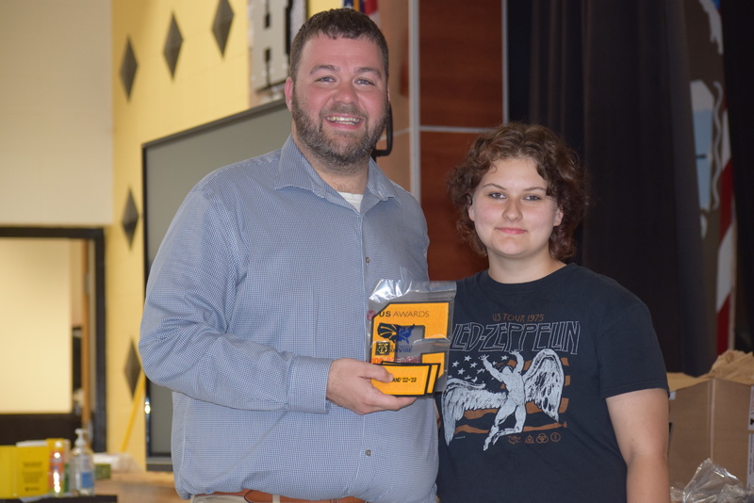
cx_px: 377
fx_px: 2357
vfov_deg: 12.2
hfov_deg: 18.2
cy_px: 252
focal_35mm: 112
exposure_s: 1/60
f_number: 4.2
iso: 1400
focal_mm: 75
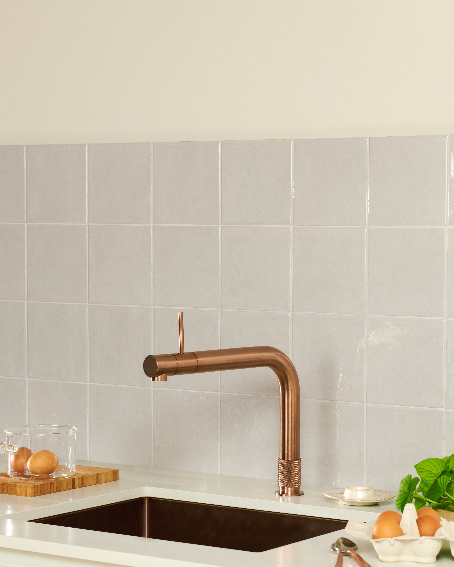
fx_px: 1663
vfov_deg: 19.3
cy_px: 361
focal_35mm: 99
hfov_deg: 15.5
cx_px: 240
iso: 400
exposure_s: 1/100
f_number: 8
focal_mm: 62
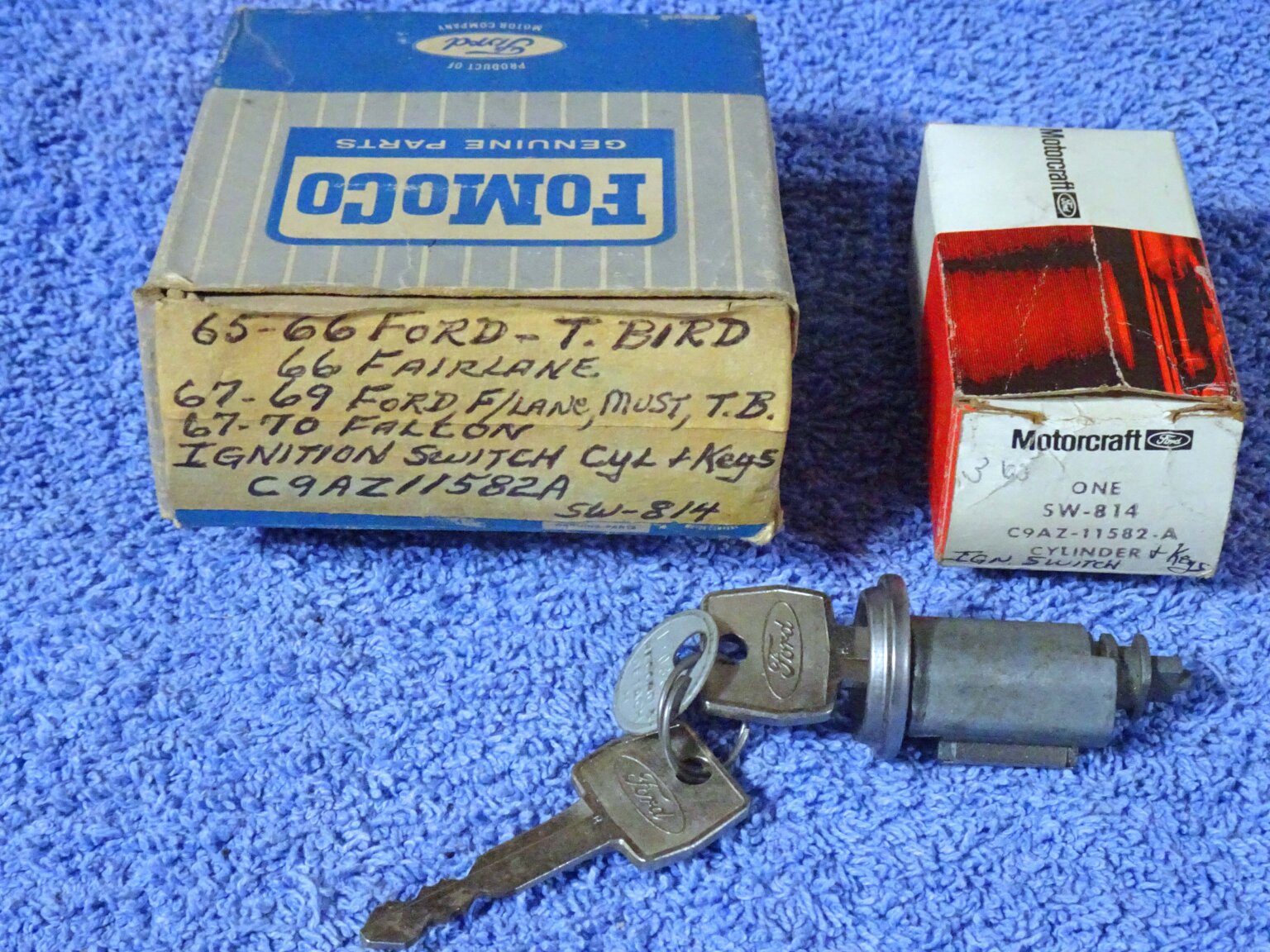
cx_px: 635
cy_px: 476
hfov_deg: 29.4
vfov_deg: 22.3
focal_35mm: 66
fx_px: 2421
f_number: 4.5
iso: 1600
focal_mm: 11.32
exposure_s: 1/30
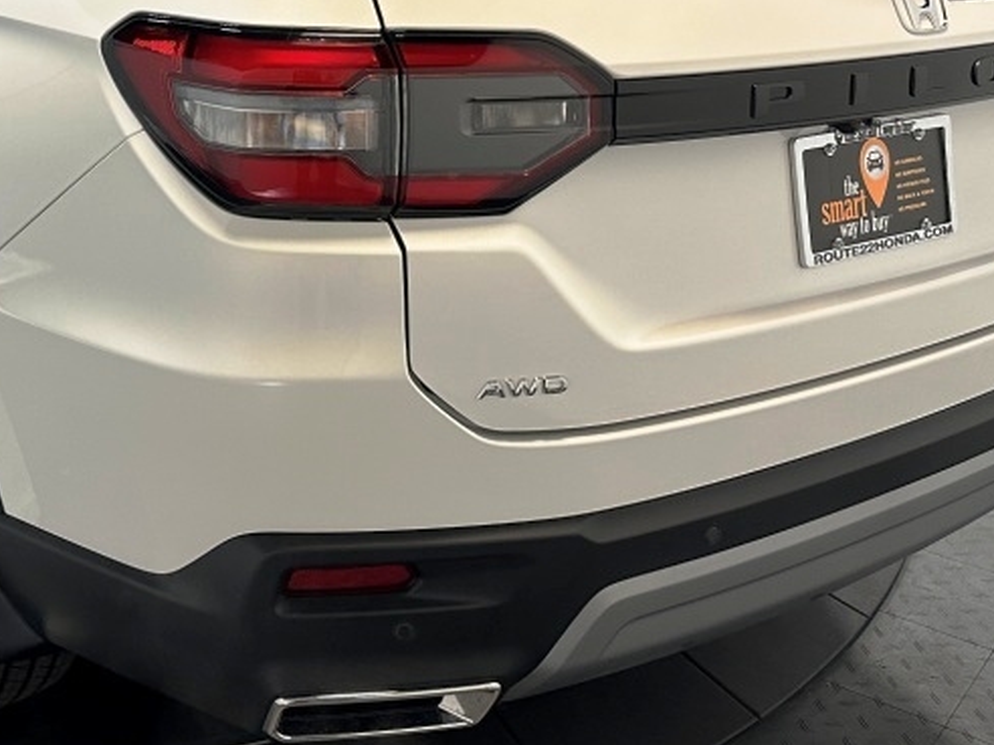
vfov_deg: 28.8
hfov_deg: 37.9
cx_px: 358
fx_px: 1436
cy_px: 214
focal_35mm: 50
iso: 250
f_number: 1.78
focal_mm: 6.86
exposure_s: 1/60
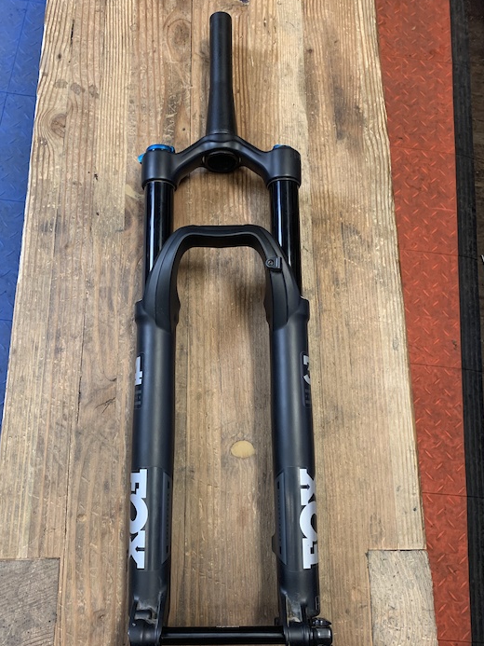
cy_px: 329
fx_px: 559
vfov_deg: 60.0
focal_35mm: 30
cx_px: 235
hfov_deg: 46.8
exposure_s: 1/60
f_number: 1.8
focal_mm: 4.25
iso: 200
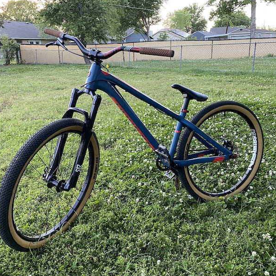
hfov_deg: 52.5
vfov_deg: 52.5
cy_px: 139
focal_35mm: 31
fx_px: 280
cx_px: 137
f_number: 1.8
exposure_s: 1/71
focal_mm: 4.25
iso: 125
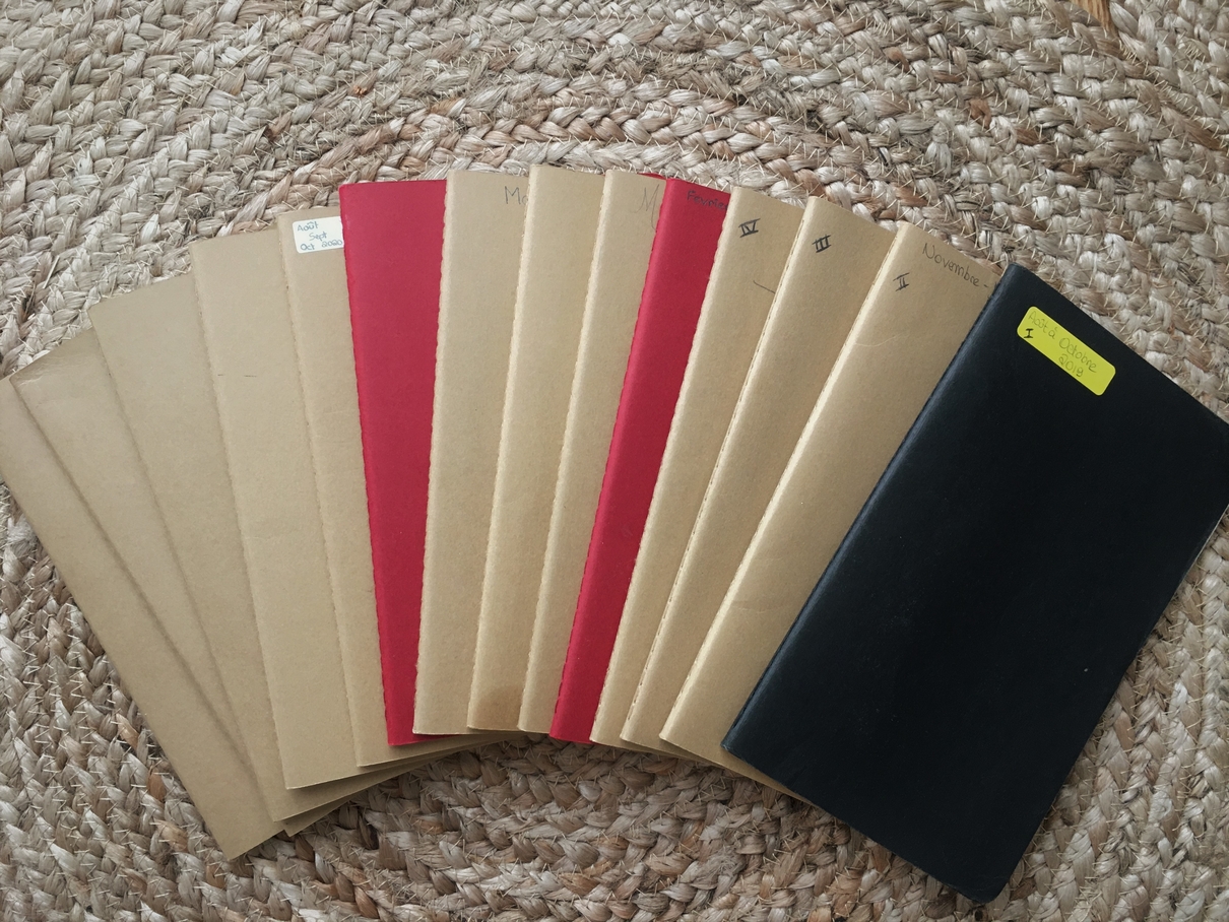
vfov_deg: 48.2
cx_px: 614
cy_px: 461
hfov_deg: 61.6
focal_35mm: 29
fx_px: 1030
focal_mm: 4.15
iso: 40
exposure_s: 1/30
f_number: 2.2
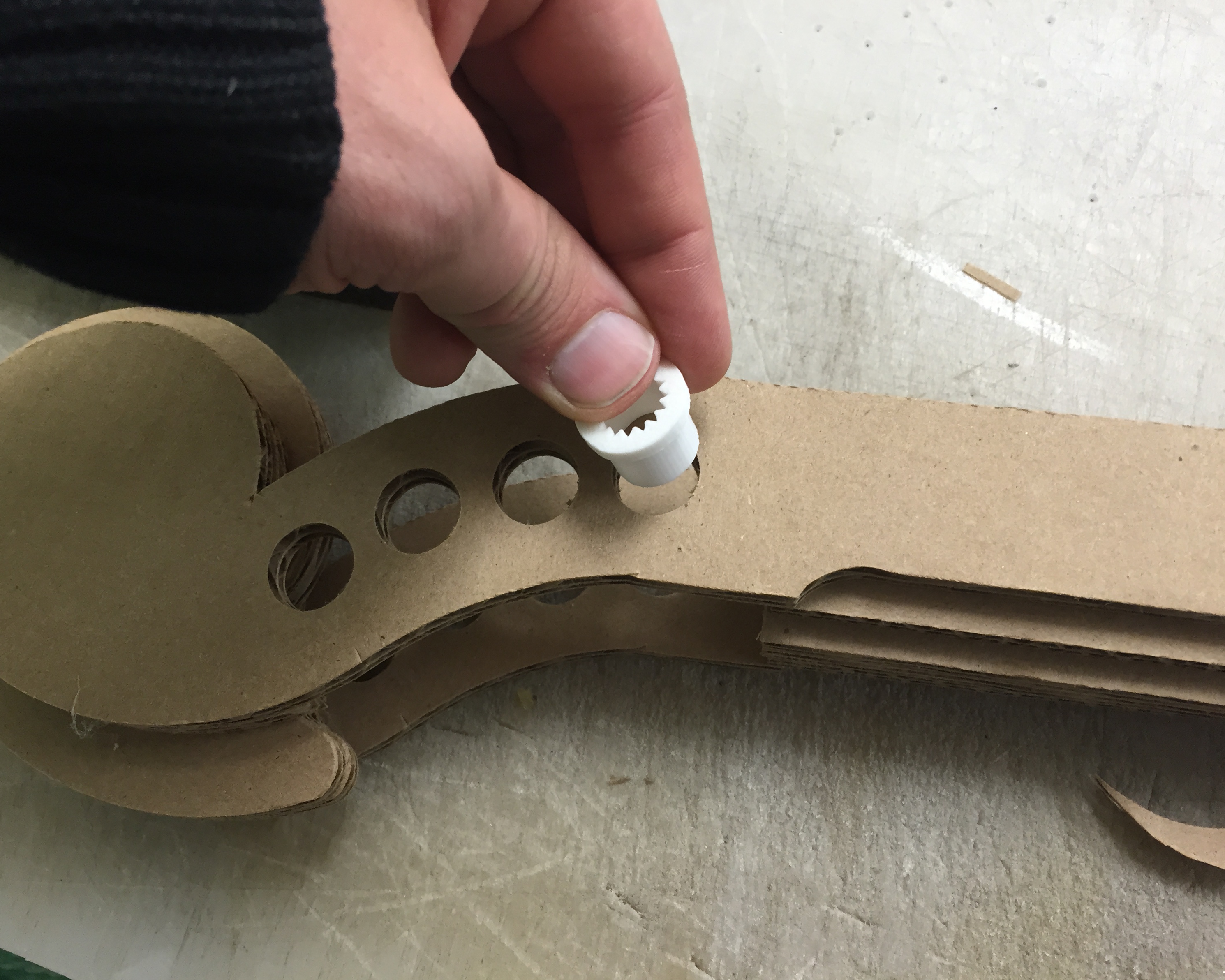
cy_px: 482
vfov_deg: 47.1
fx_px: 1124
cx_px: 609
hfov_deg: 57.2
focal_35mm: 31
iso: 64
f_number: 2.2
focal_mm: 4.15
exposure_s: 1/30
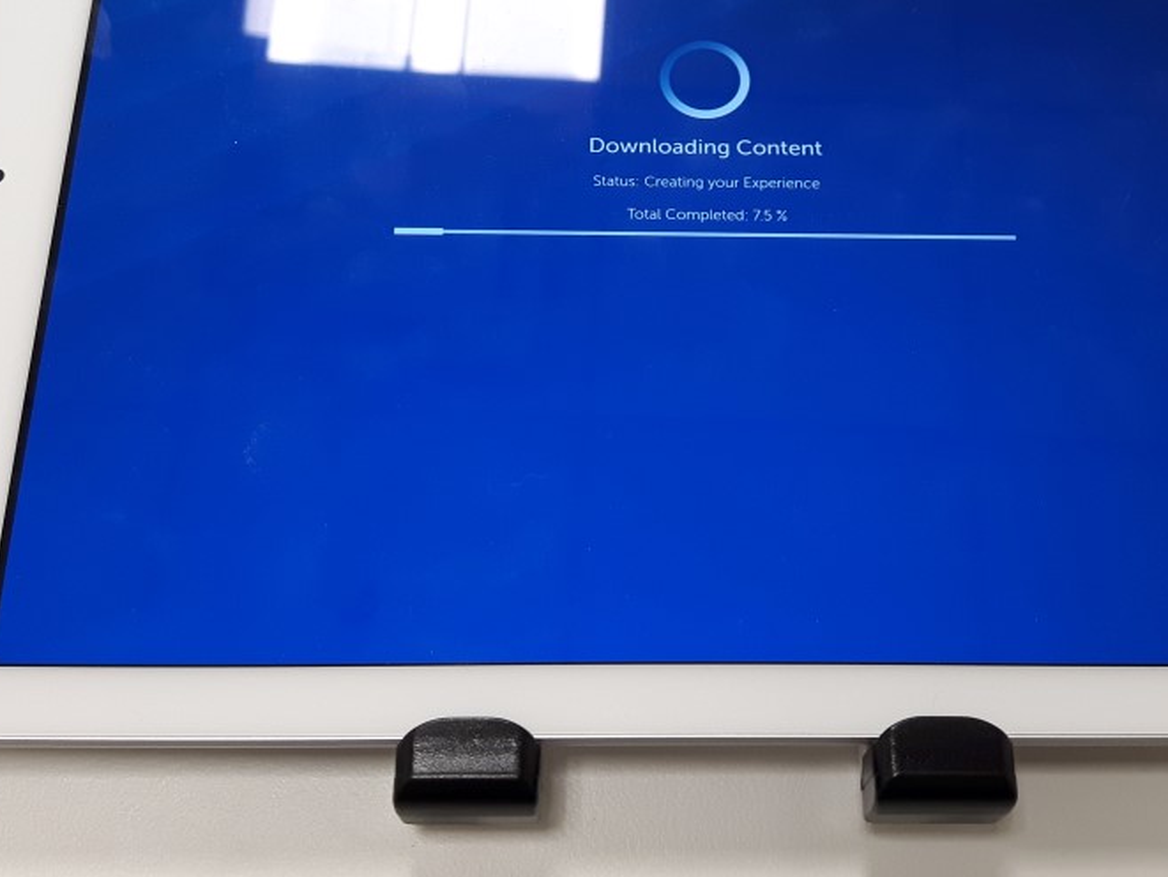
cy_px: 212
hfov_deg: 35.5
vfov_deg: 26.7
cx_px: 680
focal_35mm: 54
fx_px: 1822
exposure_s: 1/30
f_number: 1.9
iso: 50
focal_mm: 3.7
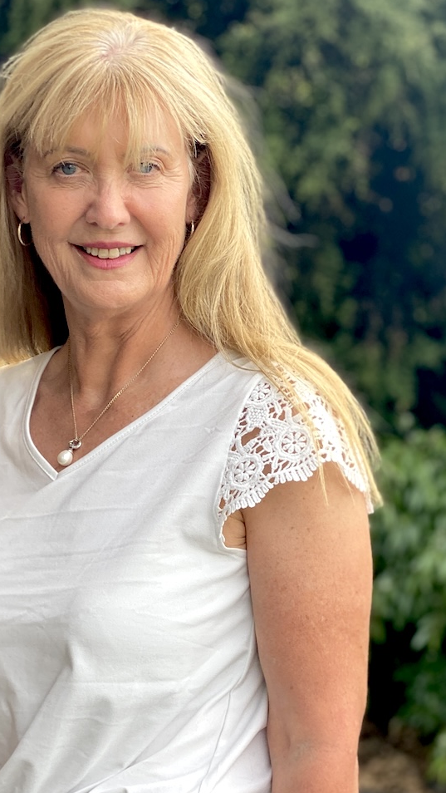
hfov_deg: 12.7
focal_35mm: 95
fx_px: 1996
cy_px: 522
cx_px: 157
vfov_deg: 22.4
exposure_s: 1/127
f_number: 2
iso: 20
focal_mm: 6
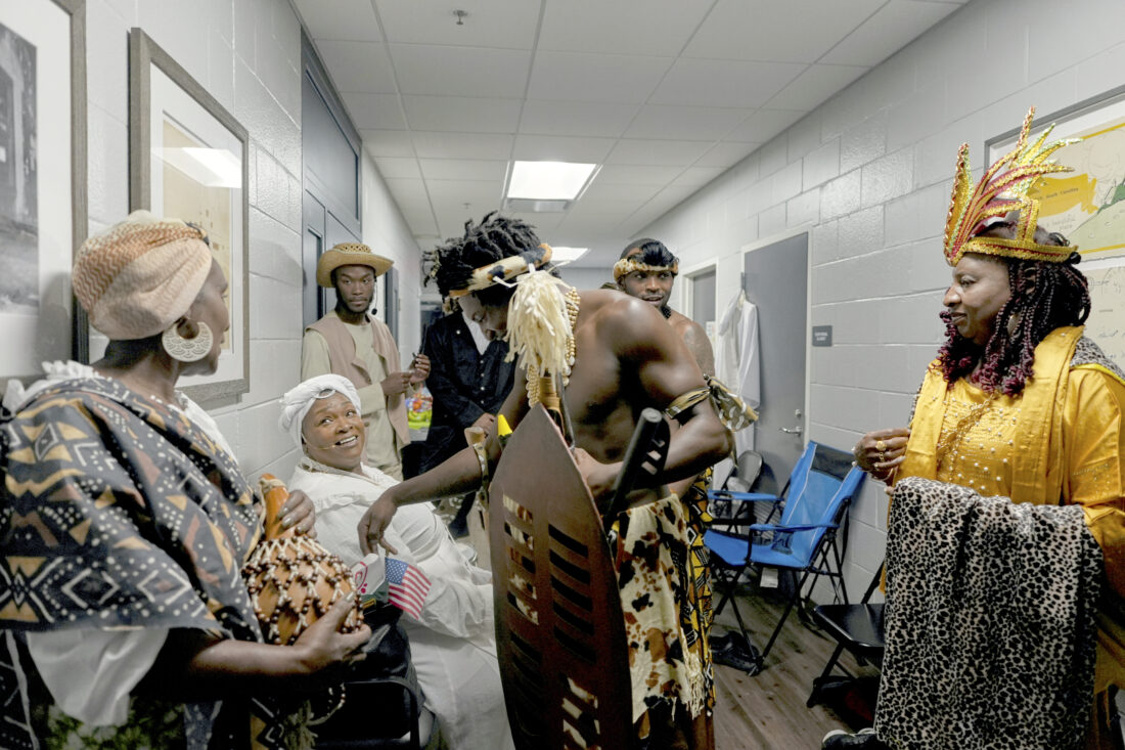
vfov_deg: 53.1
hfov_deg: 73.8
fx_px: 750
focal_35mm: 24
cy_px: 375
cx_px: 562
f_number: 2.8
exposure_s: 1/200
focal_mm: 24
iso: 1250
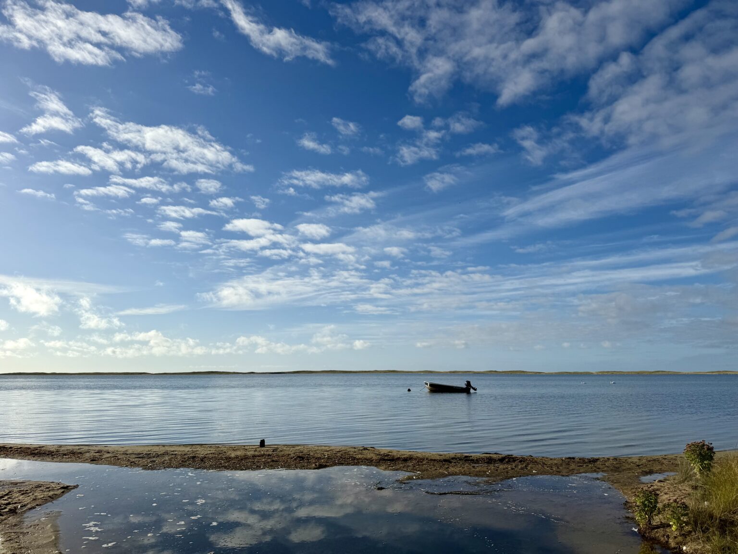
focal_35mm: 24
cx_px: 369
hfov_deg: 71.6
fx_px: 512
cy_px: 277
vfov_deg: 56.8
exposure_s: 1/14286
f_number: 1.78
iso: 80
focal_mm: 6.76
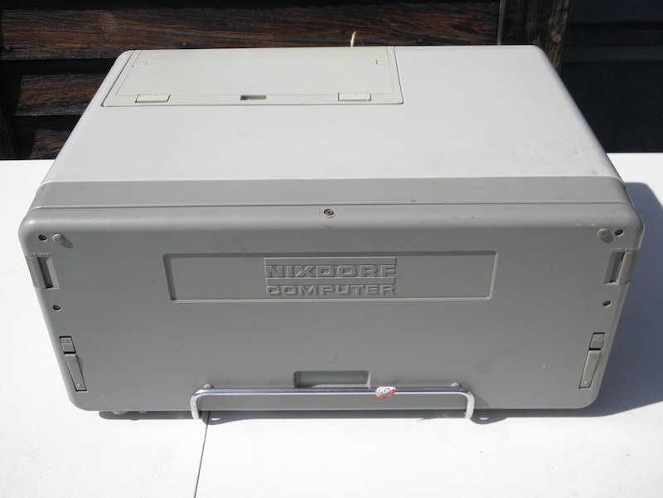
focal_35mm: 38
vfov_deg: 37.7
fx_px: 728
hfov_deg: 49.0
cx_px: 332
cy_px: 249
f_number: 7.4
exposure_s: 1/250
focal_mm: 6.8
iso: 100
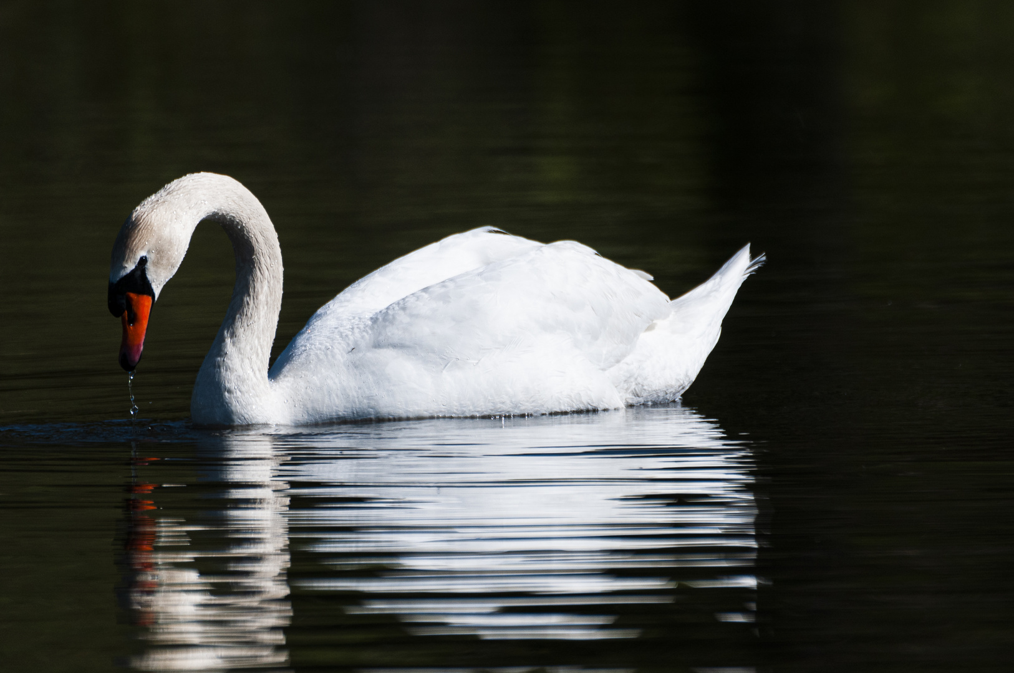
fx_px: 25319
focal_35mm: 900
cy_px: 336
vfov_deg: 1.5
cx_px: 507
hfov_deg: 2.3
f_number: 8
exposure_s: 1/2000
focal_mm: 600
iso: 400
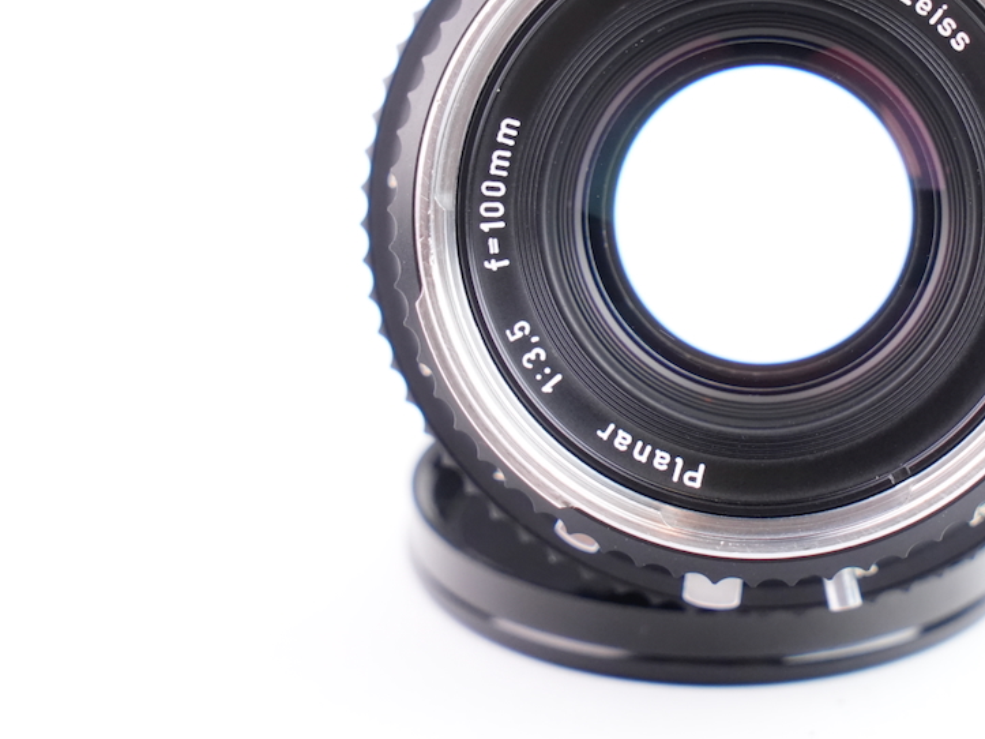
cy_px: 232
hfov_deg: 16.2
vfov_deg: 12.2
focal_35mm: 121
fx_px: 3442
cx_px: 774
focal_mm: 70
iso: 3200
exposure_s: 1/80
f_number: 8
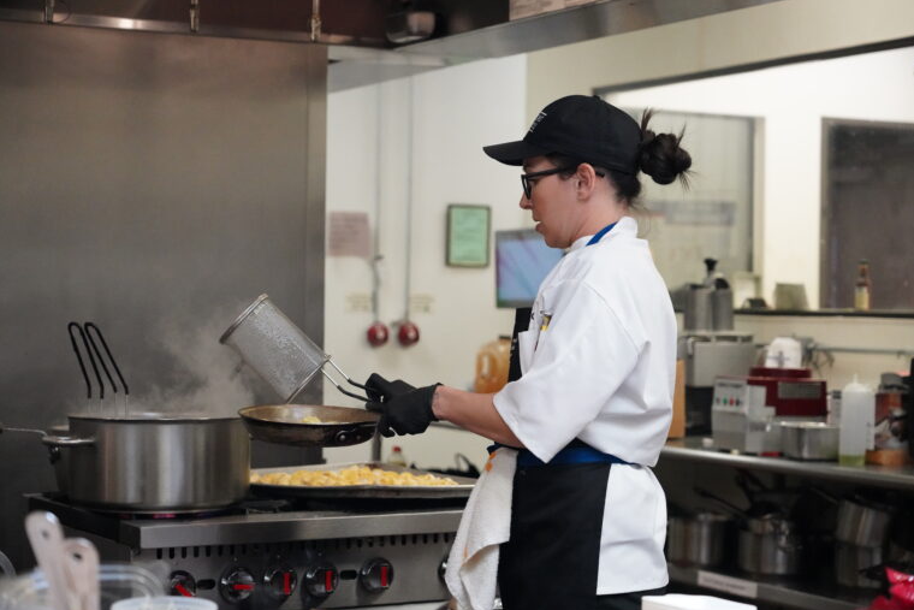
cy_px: 308
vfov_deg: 19.2
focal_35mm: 71
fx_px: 1803
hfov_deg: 28.4
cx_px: 462
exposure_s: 1/640
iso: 10000
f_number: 4
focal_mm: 70
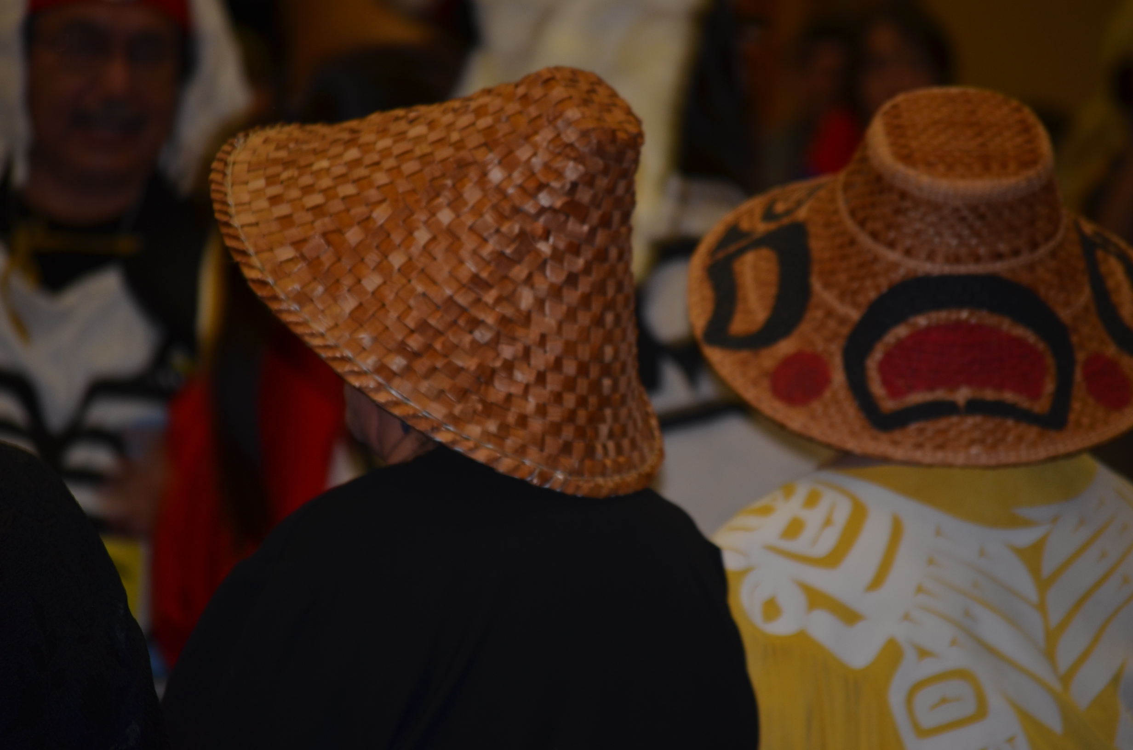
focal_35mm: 262
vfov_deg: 5.2
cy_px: 375
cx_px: 566
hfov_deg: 7.9
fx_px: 8244
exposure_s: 1/30
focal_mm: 175
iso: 200
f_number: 5.6
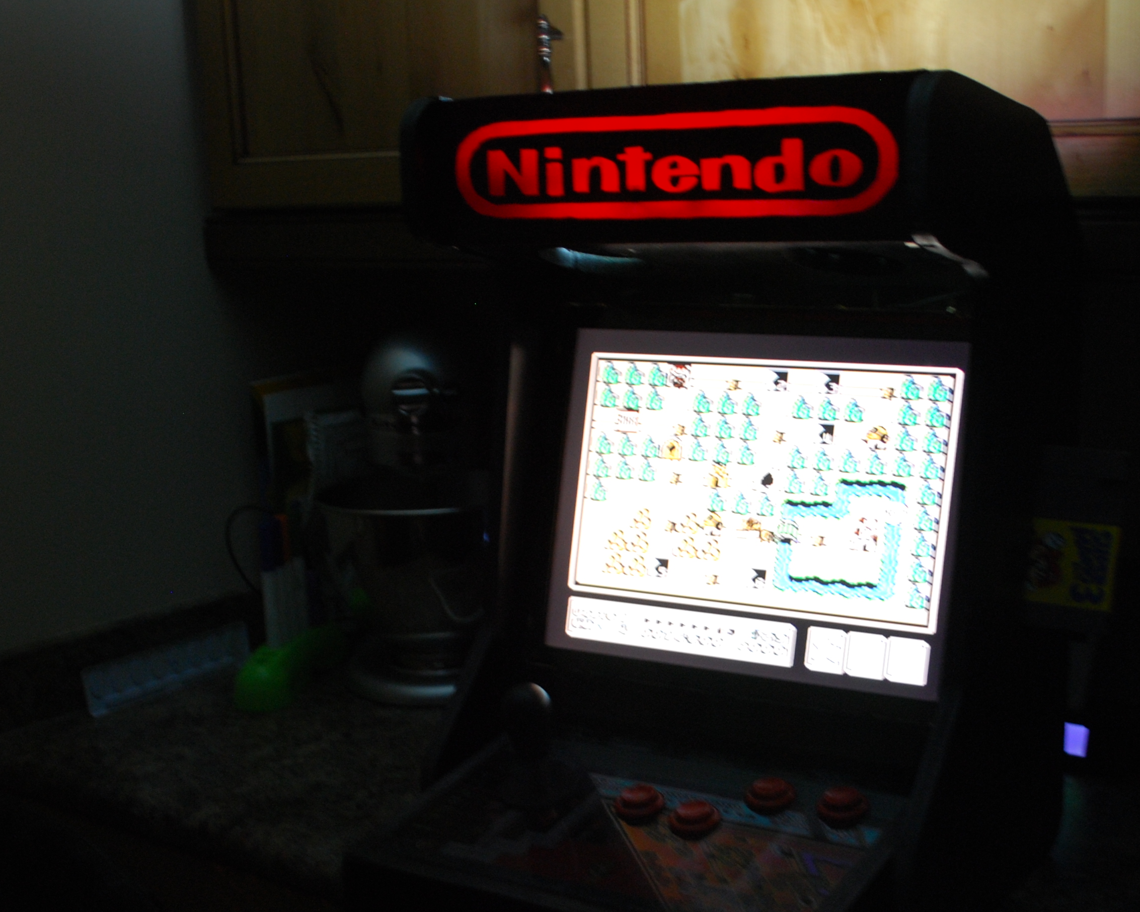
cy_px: 647
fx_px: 1788
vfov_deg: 28.3
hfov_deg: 35.1
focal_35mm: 53
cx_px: 731
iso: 400
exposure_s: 1/2.5
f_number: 4
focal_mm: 22
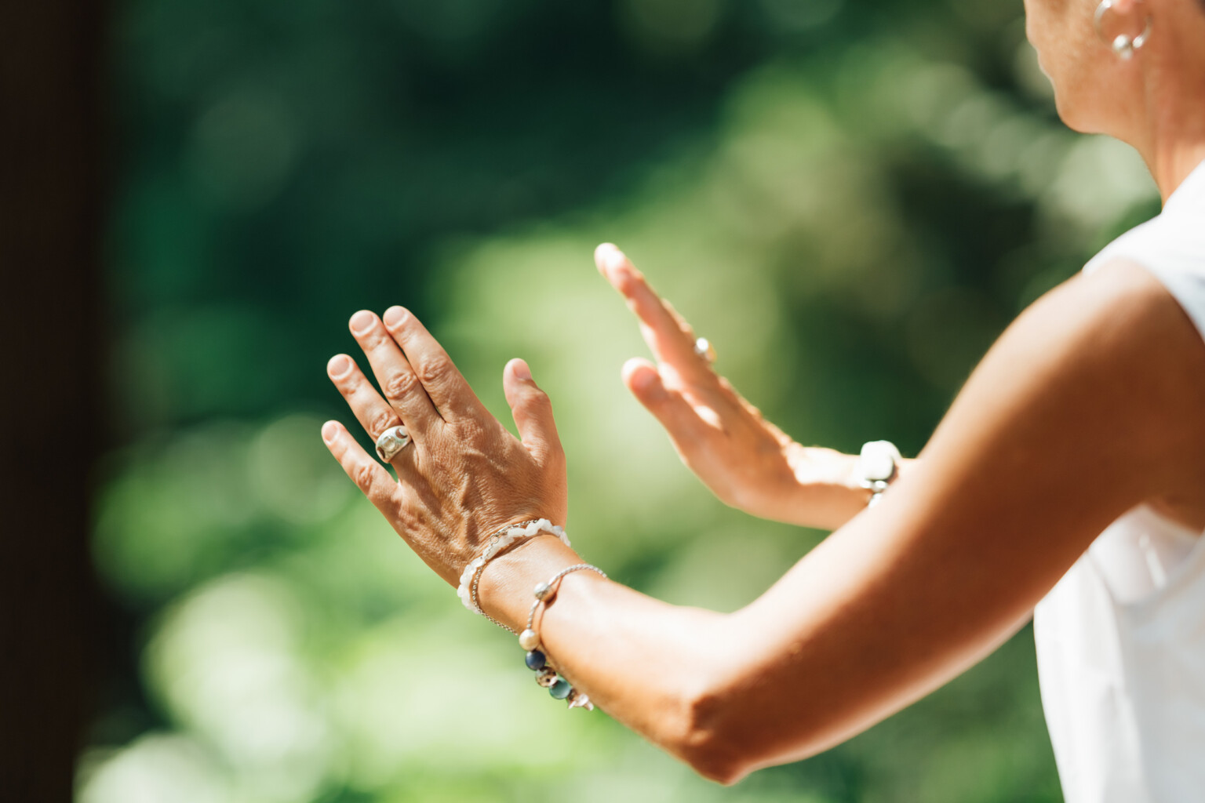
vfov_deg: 10.2
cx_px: 602
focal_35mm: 135
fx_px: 4518
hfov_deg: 15.2
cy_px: 402
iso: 200
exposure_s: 1/250
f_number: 2
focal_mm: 135
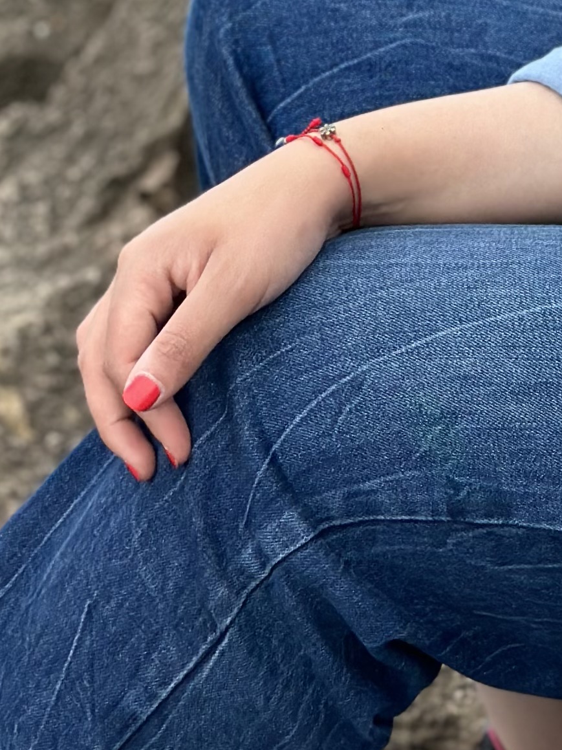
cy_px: -446
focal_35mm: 167
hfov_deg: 8.8
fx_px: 3616
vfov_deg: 11.3
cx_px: 543
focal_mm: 6.86
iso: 100
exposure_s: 1/3876
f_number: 1.78
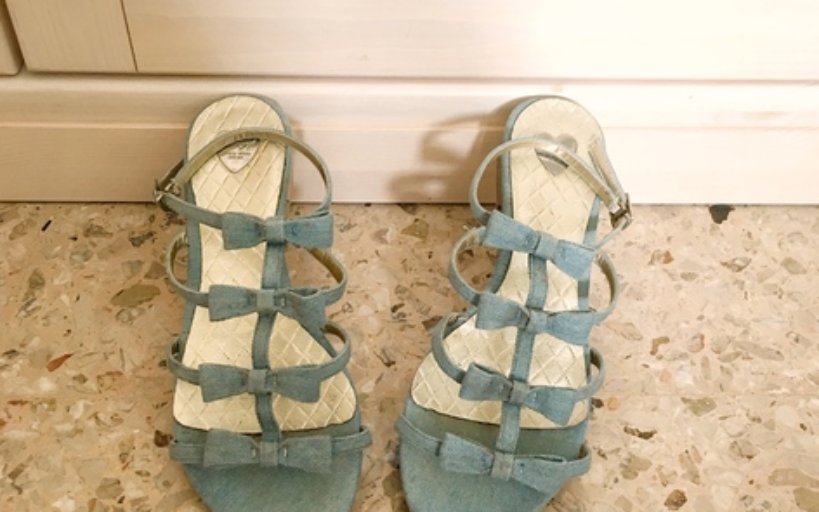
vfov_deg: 30.5
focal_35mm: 42
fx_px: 937
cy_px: 268
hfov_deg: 47.2
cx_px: 406
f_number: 2.2
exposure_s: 1/33
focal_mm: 4.15
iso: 100
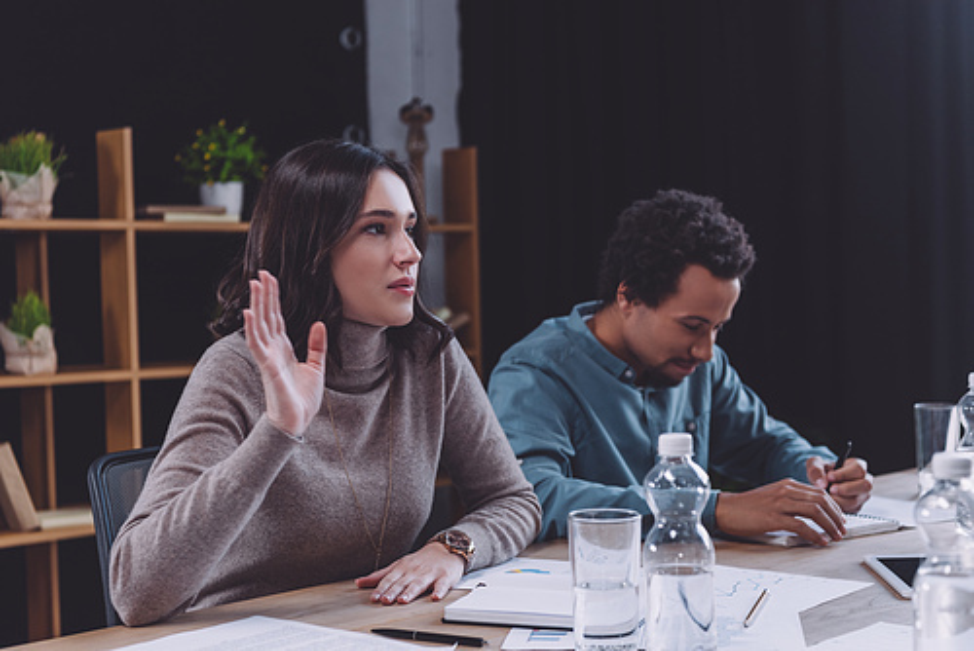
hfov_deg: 33.4
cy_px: 326
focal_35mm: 60
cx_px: 487
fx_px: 1624
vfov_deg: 22.7
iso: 400
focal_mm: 60
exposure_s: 1/160
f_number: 4
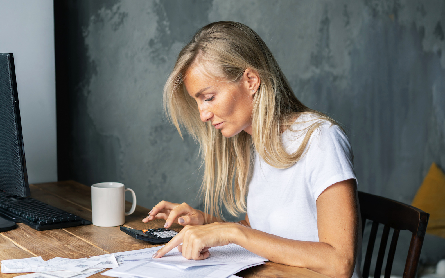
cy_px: 159
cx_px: 188
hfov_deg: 30.2
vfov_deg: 19.1
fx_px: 825
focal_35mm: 68
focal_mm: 55
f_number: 3.2
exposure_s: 1/400
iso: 160
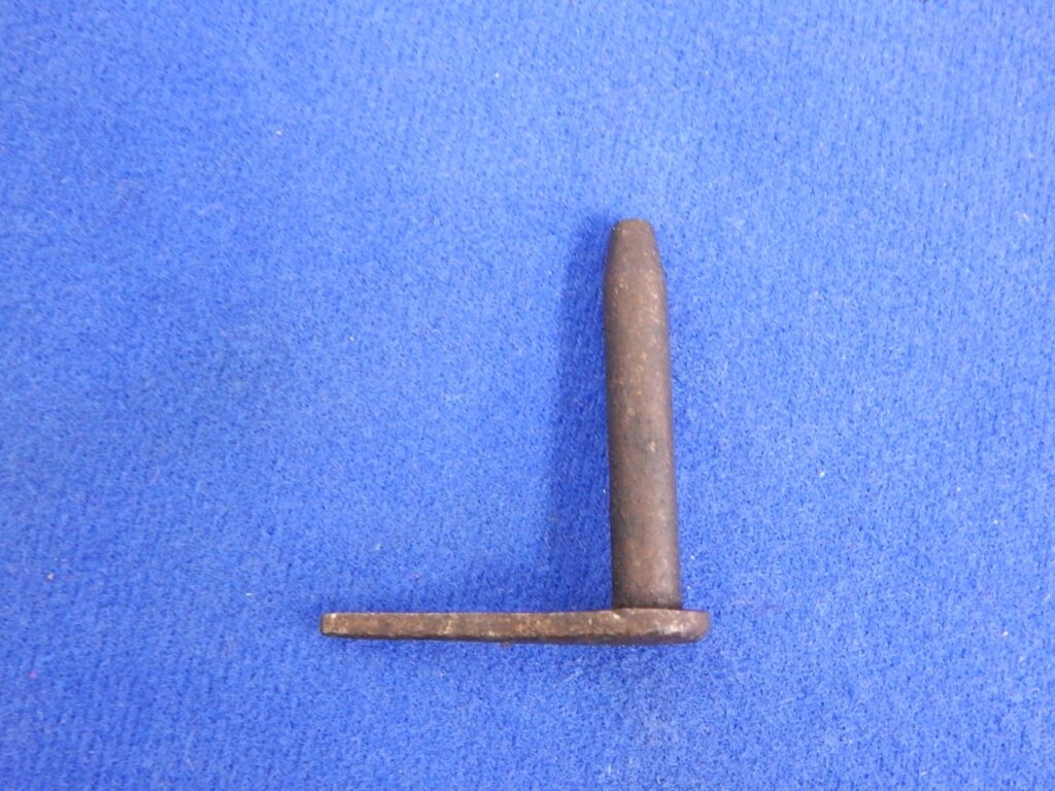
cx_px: 528
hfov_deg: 43.9
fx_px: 1311
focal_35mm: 43
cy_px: 396
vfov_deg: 33.6
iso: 720
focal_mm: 7.7
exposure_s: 1/8
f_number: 3.6
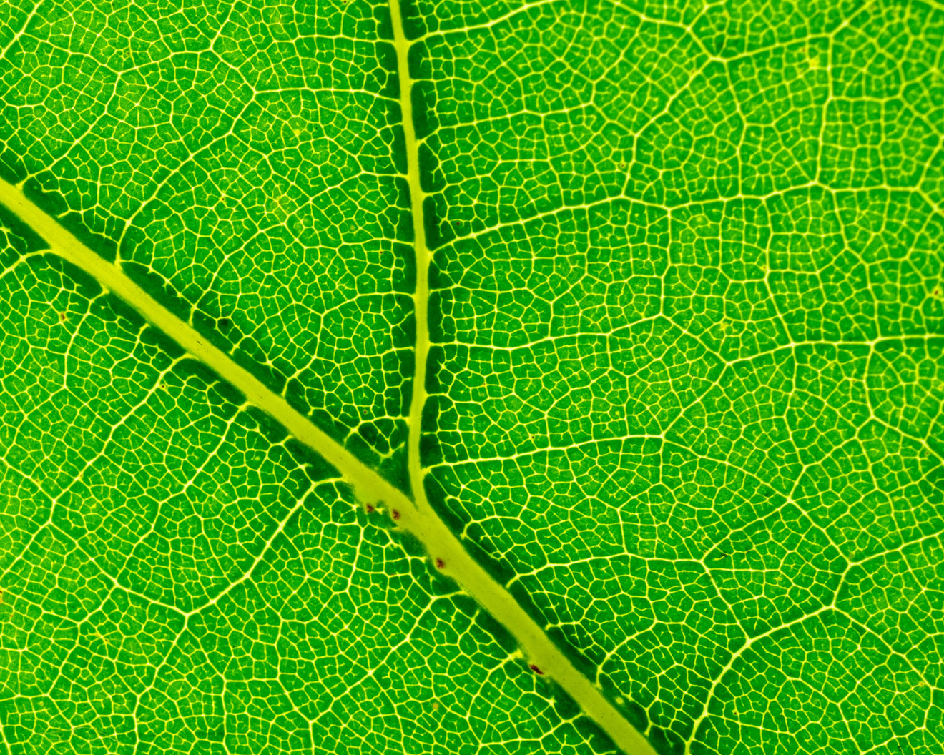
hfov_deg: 17.7
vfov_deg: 14.4
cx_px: 149
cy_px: 492
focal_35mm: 107
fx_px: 2989
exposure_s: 1/20
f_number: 16
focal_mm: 40
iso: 125
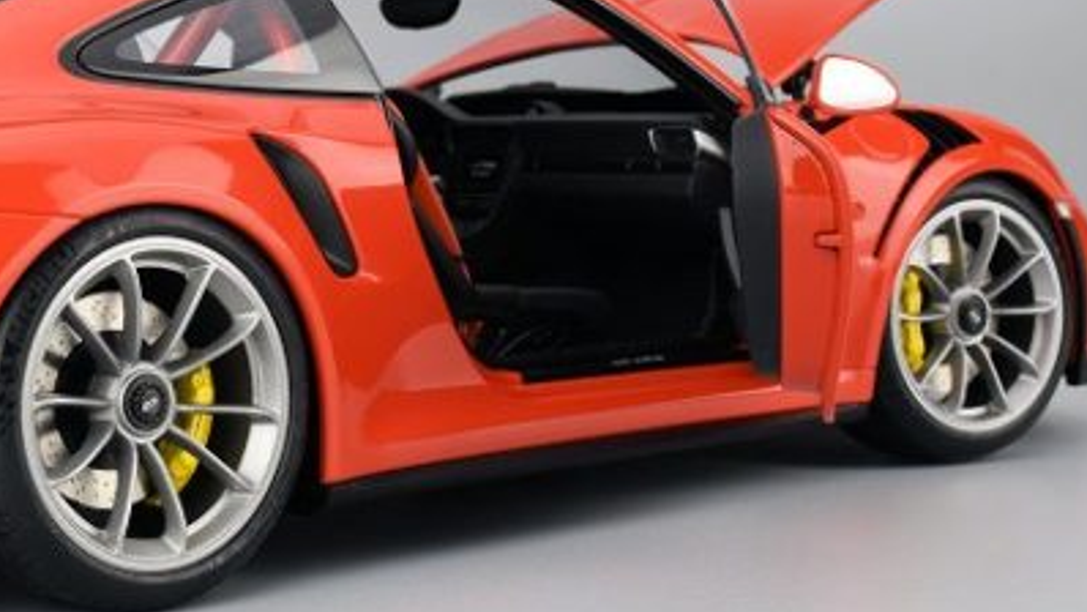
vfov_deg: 14.2
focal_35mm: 85
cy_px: 230
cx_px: 202
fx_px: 2450
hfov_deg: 24.6
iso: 100
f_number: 18
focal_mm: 28
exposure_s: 1/6
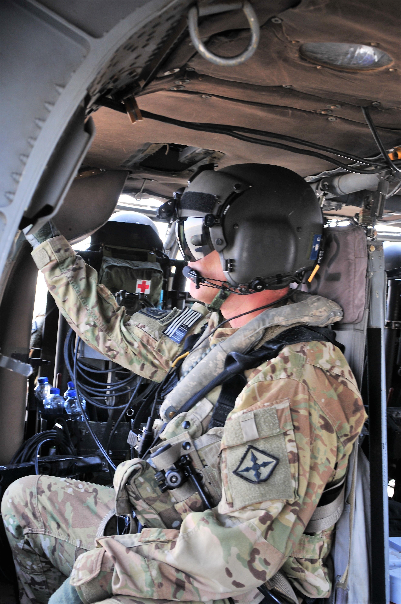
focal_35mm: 36
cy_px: 302
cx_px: 200
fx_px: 603
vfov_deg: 53.2
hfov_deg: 36.8
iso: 200
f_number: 5
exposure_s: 1/50
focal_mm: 24
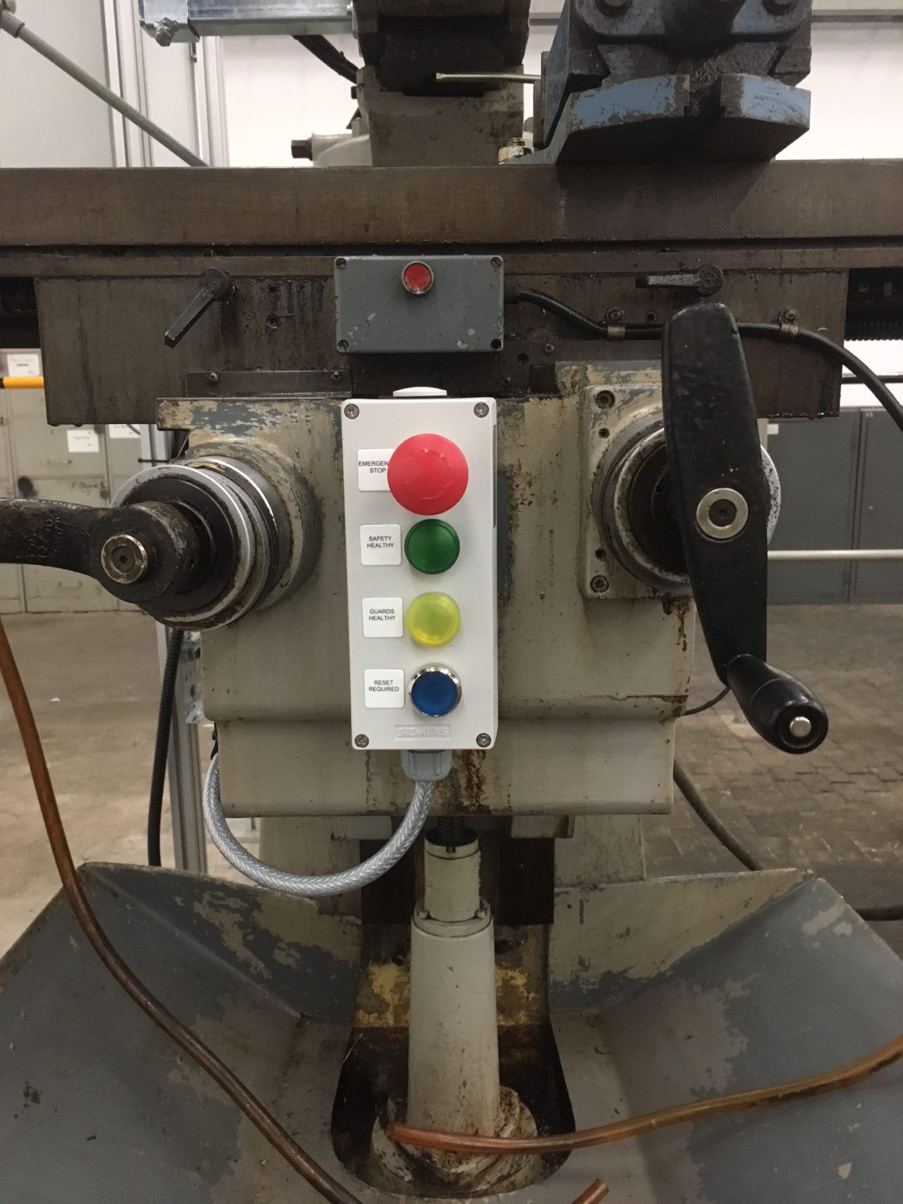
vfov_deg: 61.7
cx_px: 452
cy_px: 602
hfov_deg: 48.2
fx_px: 1009
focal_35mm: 29
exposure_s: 1/33
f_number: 2.2
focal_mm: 4.15
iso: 200
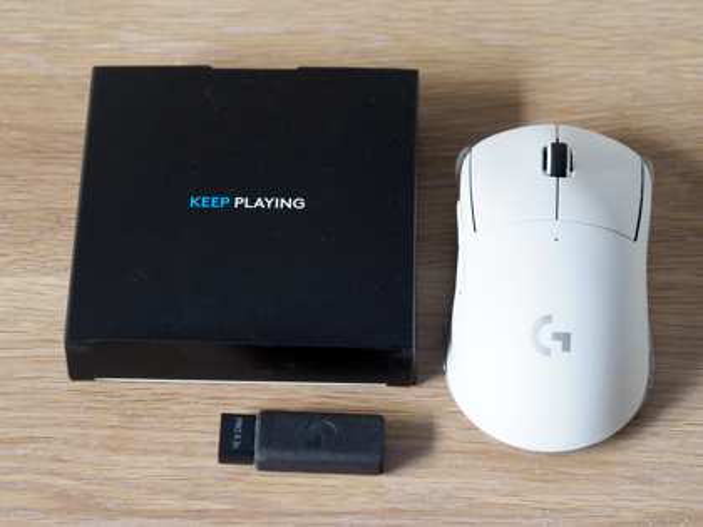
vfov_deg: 12.3
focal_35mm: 120
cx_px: 352
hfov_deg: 16.4
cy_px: 264
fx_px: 2437
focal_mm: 60
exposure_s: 1/125
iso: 1250
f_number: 4.5
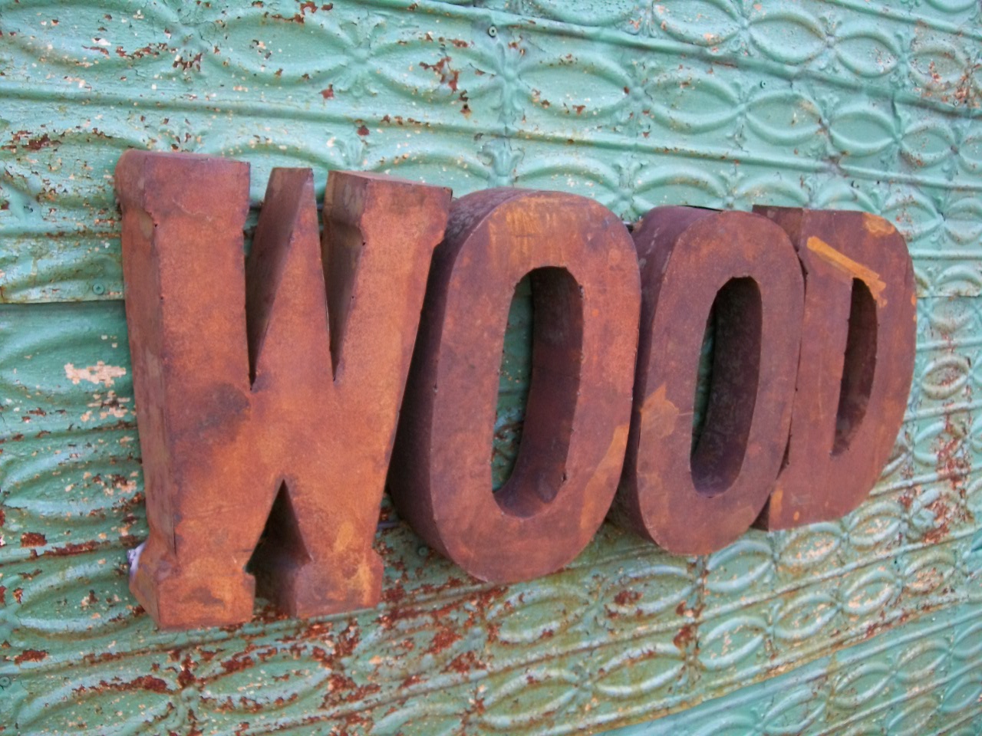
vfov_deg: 39.7
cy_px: 368
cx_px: 491
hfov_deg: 51.4
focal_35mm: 36
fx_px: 1021
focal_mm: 6
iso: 80
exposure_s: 1/40
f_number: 2.7
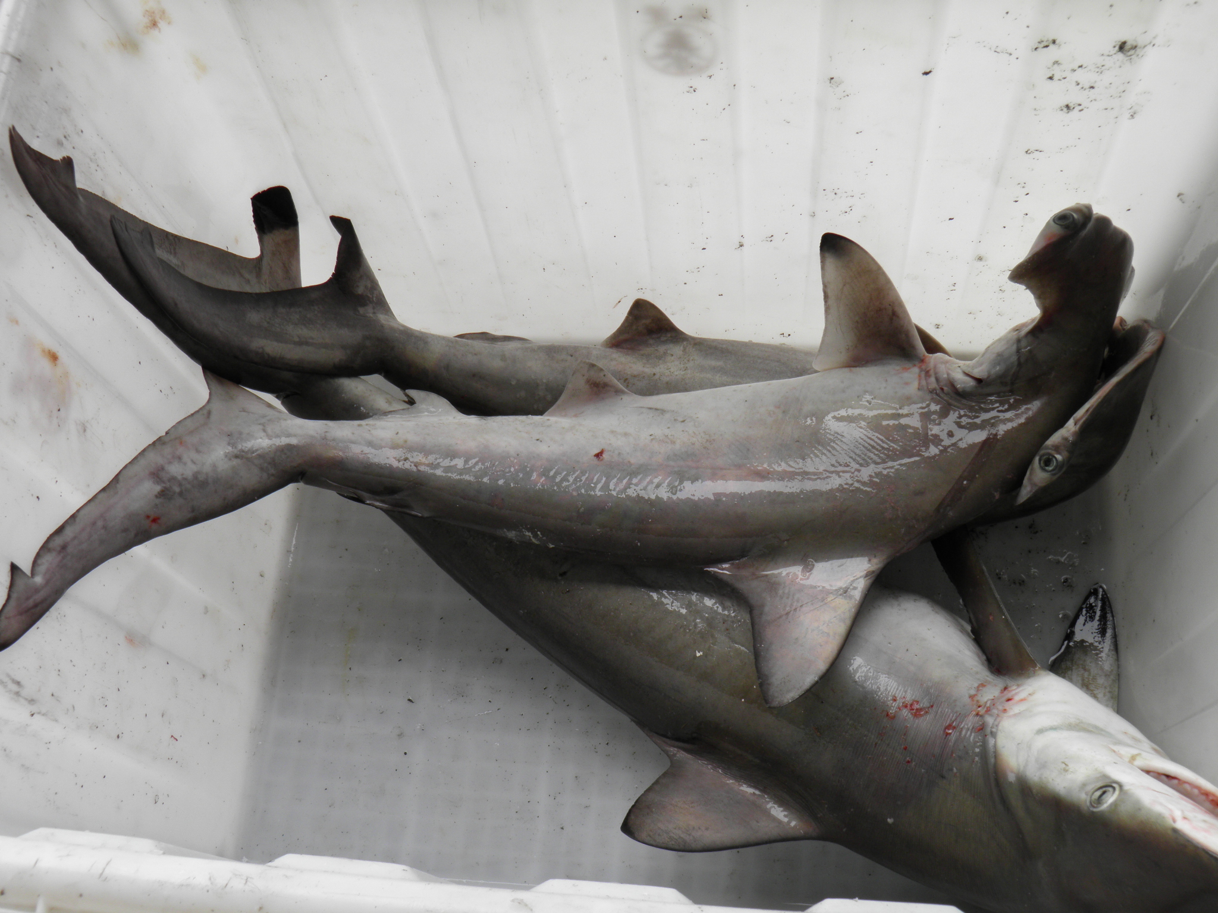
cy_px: 456
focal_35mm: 39
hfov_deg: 47.9
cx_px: 609
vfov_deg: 36.8
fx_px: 1372
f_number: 5.7
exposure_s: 1/60
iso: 50
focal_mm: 7.1
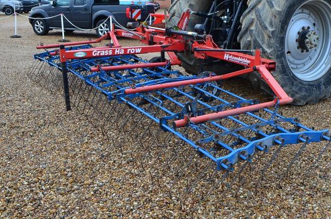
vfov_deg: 32.4
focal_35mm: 41
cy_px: 91
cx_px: 197
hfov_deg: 47.2
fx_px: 376
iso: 400
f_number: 9
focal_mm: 18
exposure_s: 1/100
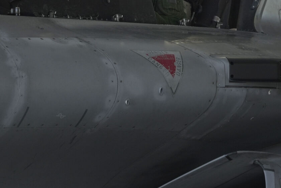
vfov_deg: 4.6
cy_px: 30
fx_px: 2351
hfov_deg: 6.8
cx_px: 46
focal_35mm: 301
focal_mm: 144
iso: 500
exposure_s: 1/50
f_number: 13
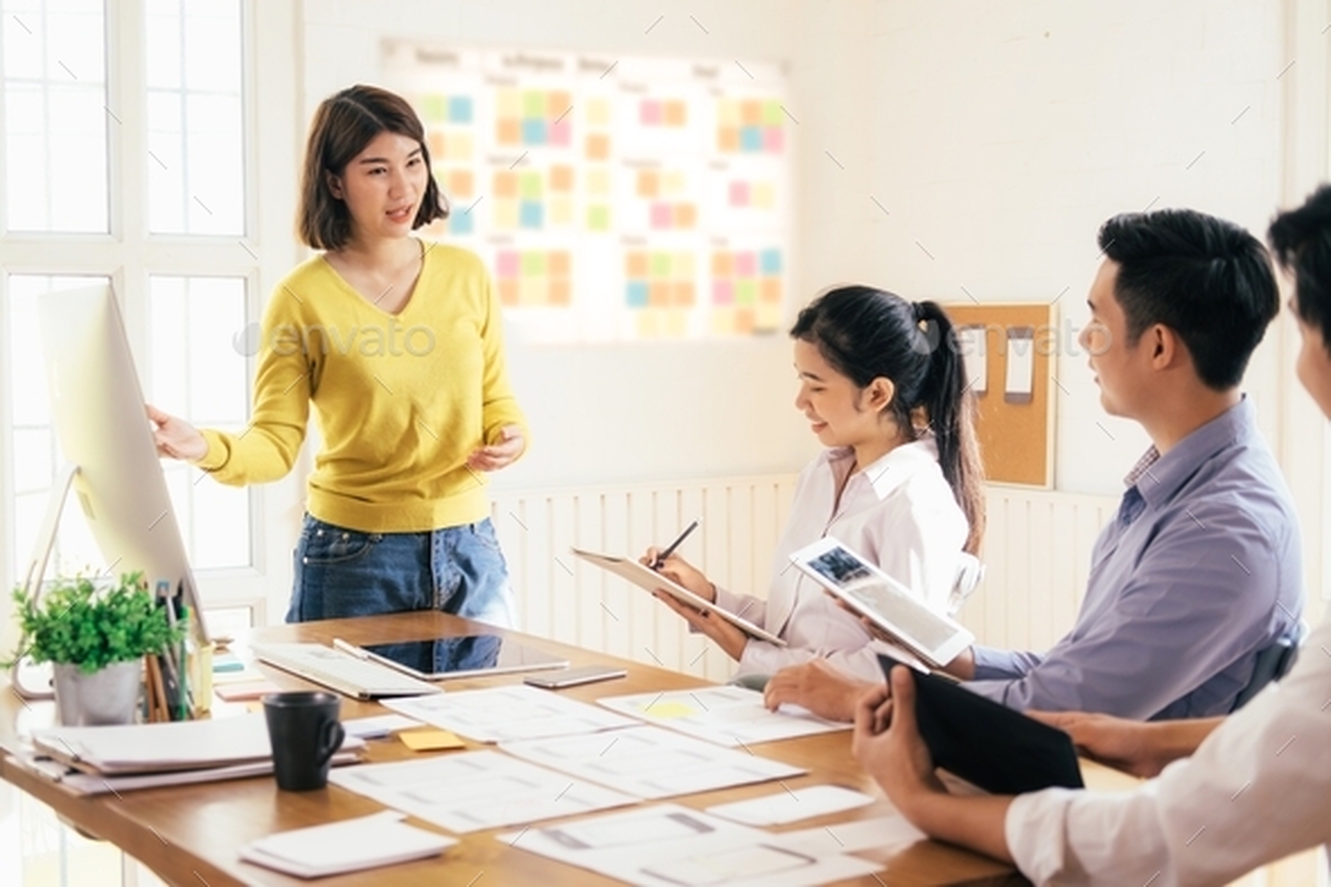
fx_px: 1959
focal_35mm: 53
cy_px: 444
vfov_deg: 25.5
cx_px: 666
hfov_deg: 37.5
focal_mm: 35
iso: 200
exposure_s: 1/100
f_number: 2.5
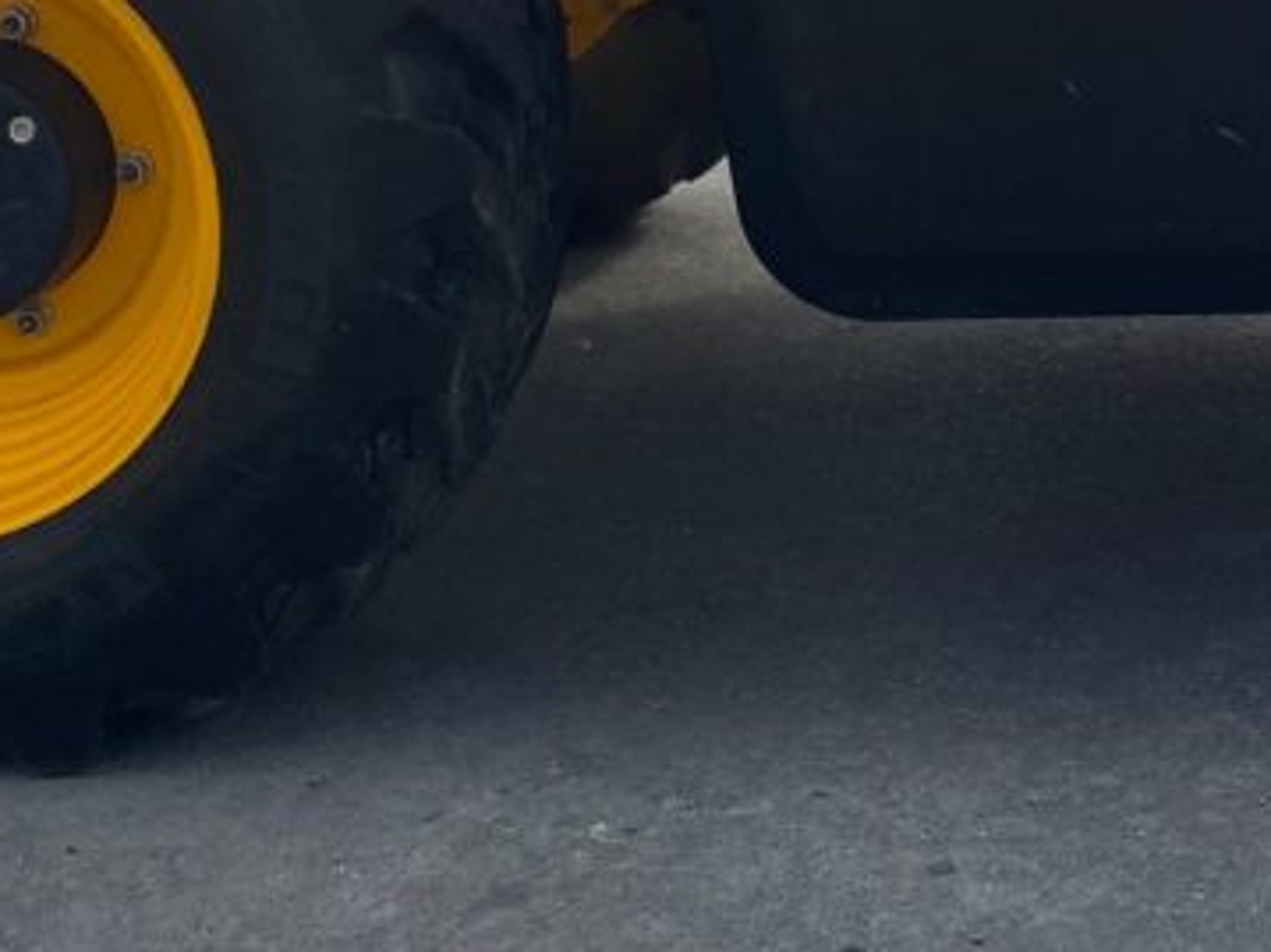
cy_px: -506
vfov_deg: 15.5
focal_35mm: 87
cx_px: 1374
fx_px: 3193
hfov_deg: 21.4
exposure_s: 1/3401
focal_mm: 4.25
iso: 32
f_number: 1.8
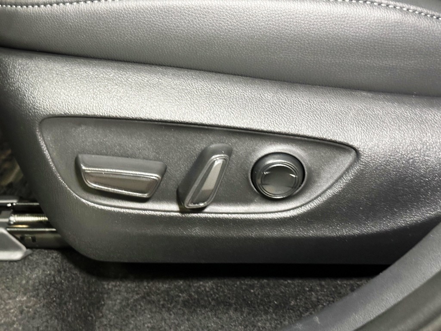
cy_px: 166
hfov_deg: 39.7
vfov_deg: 30.3
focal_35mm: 48
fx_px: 612
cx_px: 220
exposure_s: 1/30
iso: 640
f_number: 1.78
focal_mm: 6.86
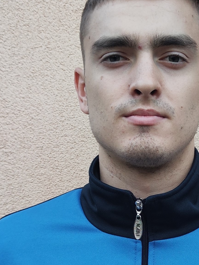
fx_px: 353
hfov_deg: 30.9
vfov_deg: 41.1
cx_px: 151
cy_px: 156
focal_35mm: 46
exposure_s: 1/79.3
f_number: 1.88
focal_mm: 5.59
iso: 307
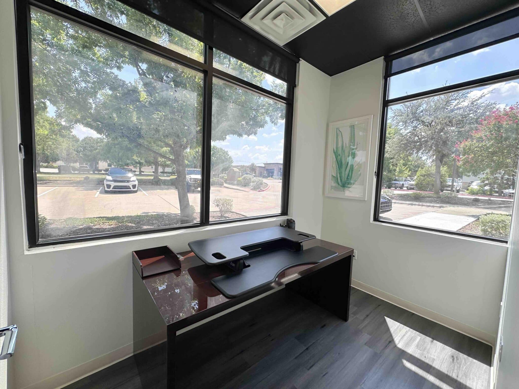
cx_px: 260
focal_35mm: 14
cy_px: 194
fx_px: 210
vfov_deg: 85.7
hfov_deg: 102.1
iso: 40
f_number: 2.2
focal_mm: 2.22
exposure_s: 1/363
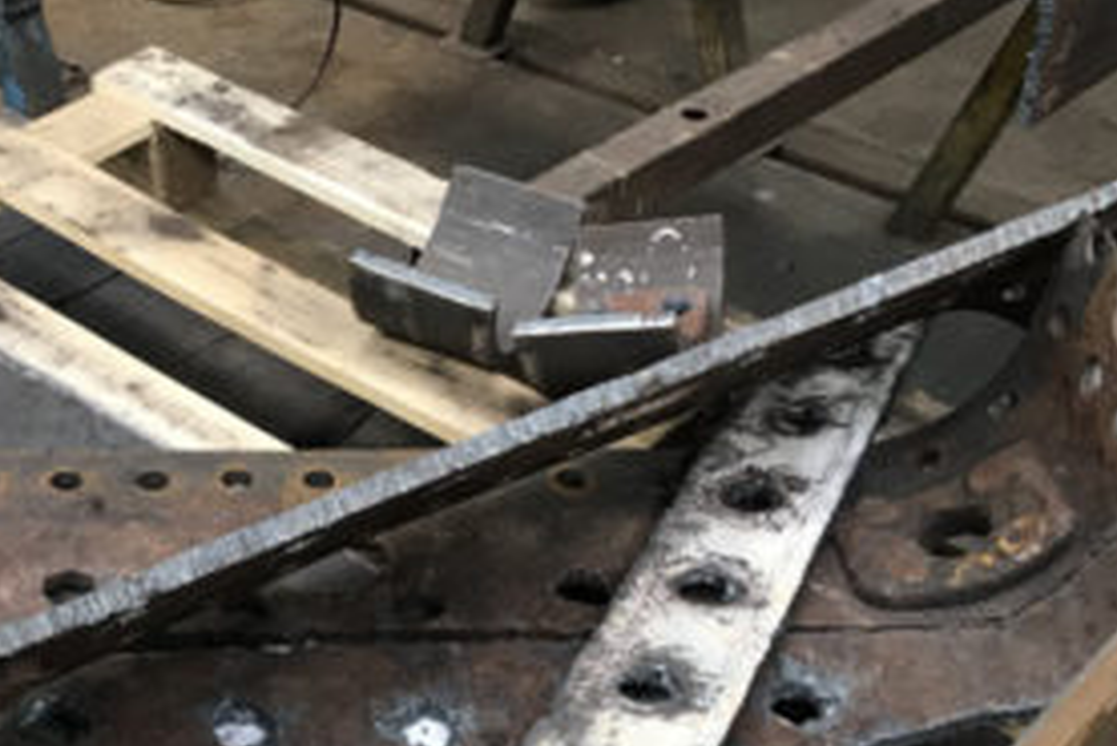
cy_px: 669
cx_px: 294
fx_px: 1956
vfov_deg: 21.1
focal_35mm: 63
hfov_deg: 31.4
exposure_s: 1/17
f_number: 1.8
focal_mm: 4
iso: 40
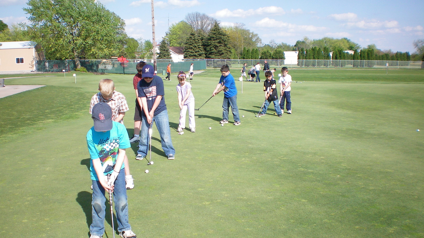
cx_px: 212
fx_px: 472
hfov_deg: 48.4
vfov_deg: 28.3
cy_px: 144
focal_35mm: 42
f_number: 4.6
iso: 64
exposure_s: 1/400
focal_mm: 6.3
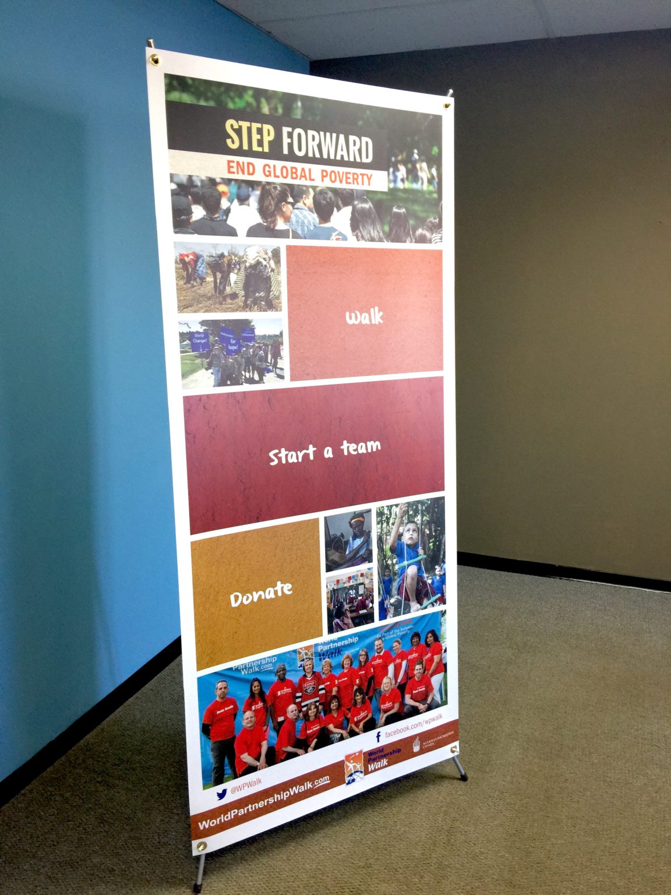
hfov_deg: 48.2
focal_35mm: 29
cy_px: 448
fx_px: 750
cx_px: 336
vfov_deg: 61.7
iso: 50
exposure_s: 1/15
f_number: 2.2
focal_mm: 4.15
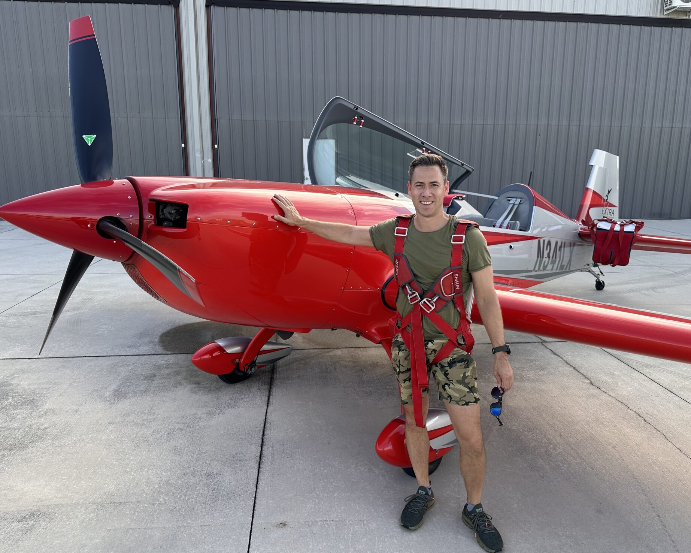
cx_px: 360
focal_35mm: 26
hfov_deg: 66.0
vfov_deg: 54.9
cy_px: 273
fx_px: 532
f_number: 1.78
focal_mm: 6.86
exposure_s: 1/564
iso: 80
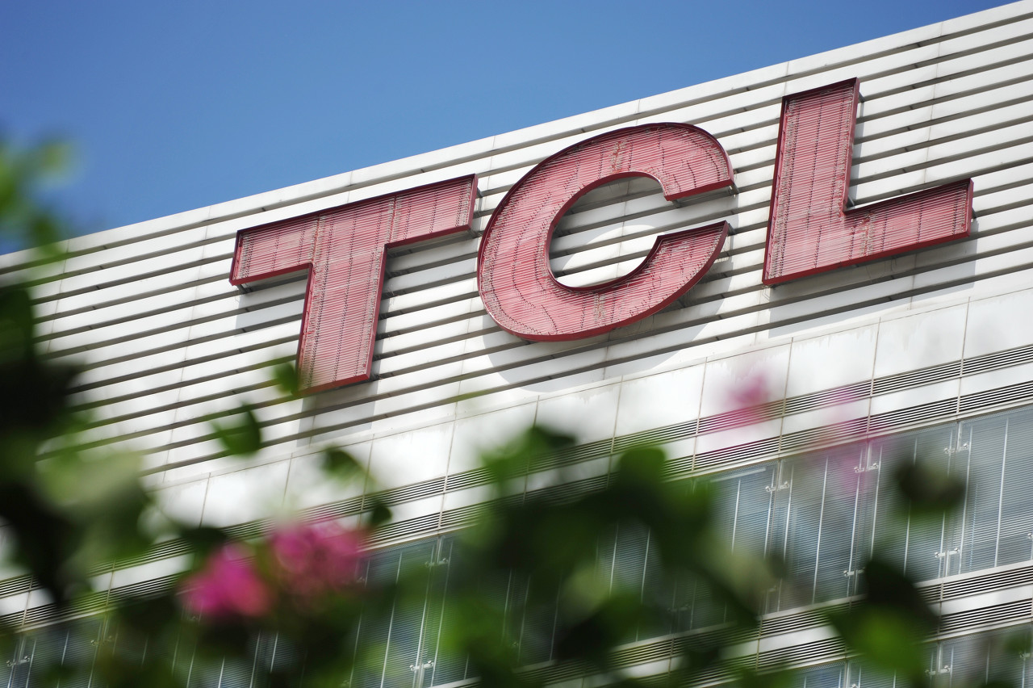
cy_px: 344
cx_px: 516
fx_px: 8604
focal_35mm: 300
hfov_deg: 6.9
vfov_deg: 4.6
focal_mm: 300
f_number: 5.6
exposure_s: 1/1600
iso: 200
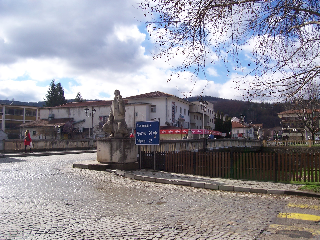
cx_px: 160
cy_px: 120
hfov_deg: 54.0
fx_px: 314
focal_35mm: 34
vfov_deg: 41.8
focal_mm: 5.6
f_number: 5.6
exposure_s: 1/500
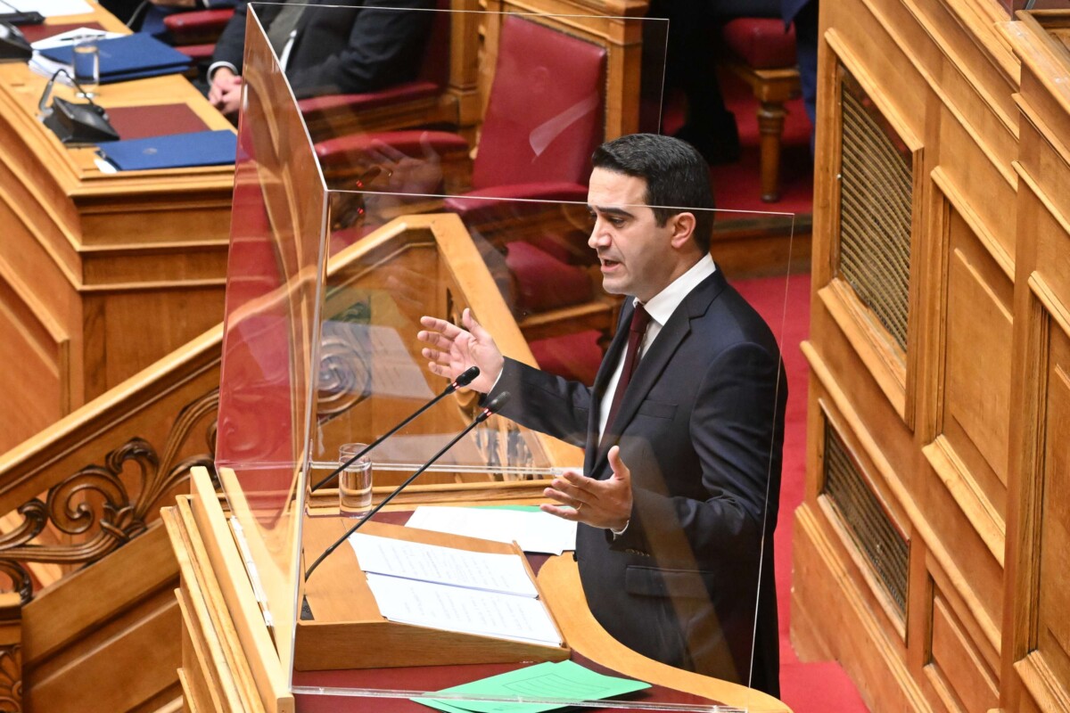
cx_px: 535
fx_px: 7133
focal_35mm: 240
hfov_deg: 8.6
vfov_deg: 5.7
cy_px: 356
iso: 9000
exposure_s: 1/400
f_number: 5.6
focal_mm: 160
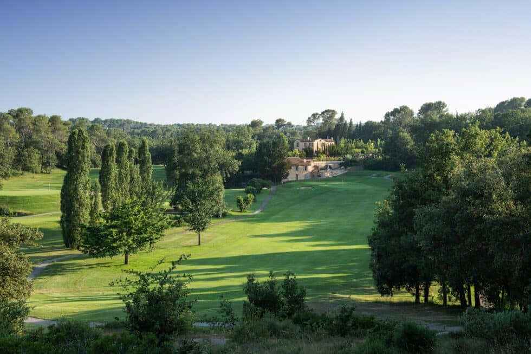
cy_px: 177
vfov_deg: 28.1
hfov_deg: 41.1
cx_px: 266
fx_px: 708
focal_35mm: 48
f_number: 9
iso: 320
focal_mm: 48
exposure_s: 1/200
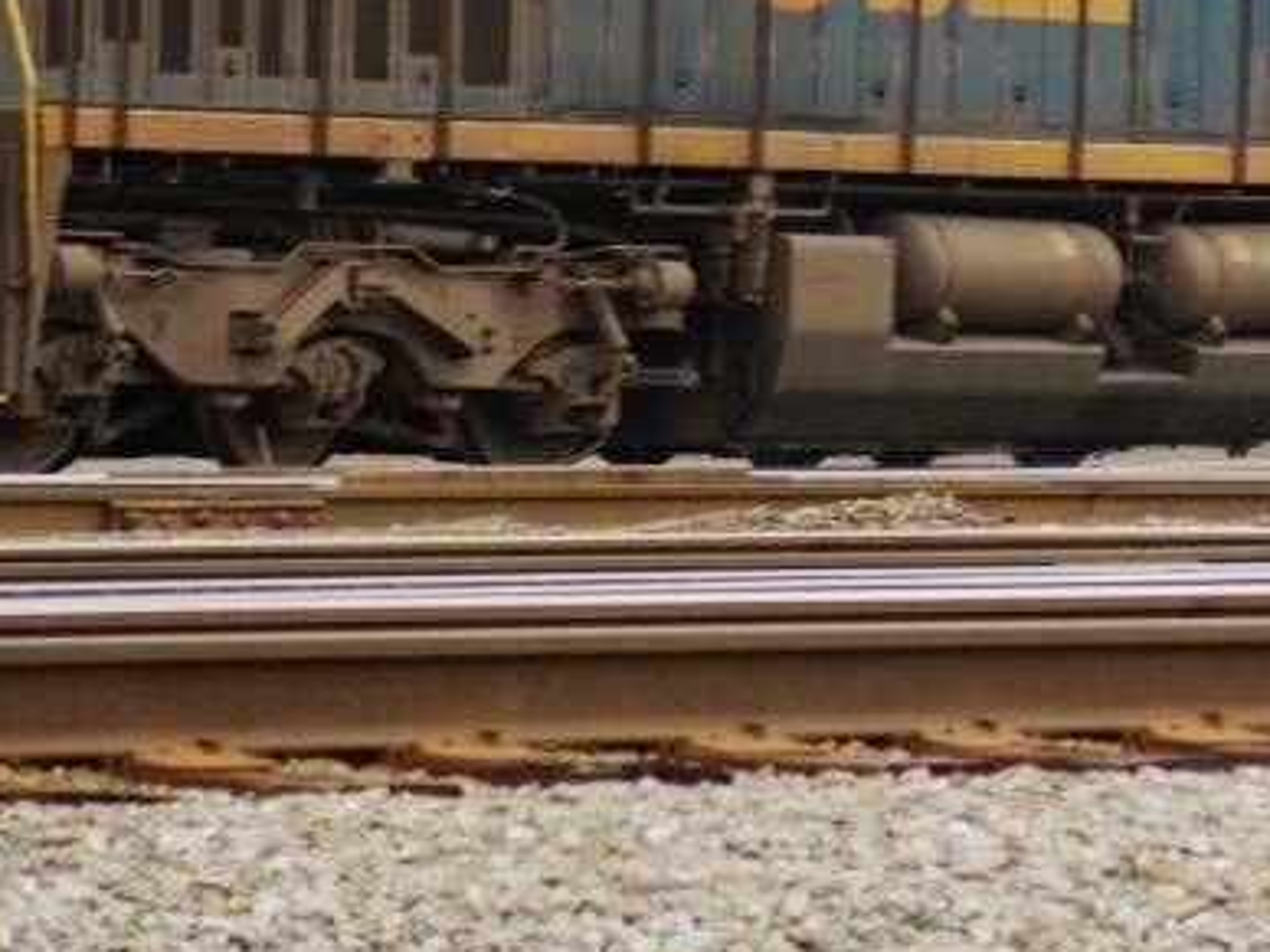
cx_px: 910
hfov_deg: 5.1
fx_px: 14382
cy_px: 170
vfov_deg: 3.8
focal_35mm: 392
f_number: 4.5
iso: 100
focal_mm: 39
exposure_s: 1/30
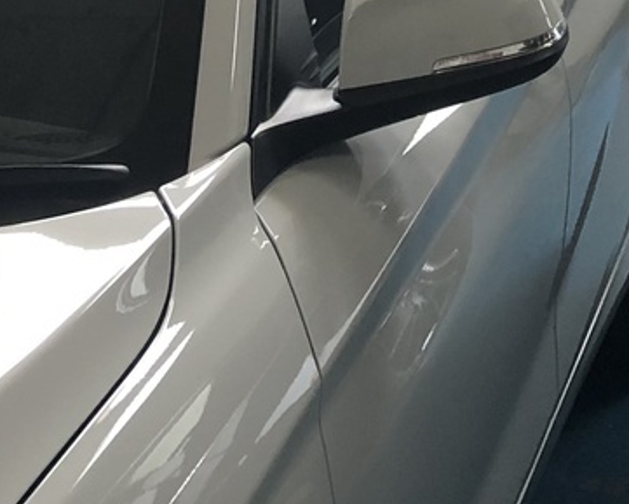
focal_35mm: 121
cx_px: 824
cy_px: -366
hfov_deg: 15.1
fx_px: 2253
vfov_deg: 11.9
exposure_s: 1/33
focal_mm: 3.99
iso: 32
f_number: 1.8
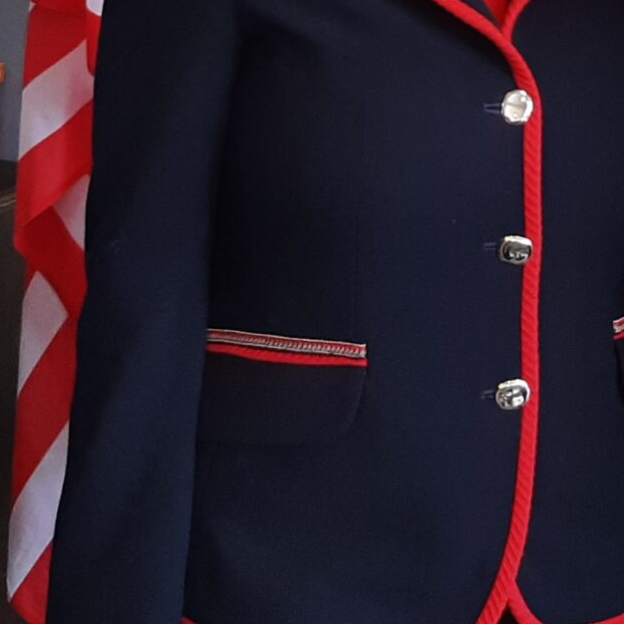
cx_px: 465
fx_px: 1917
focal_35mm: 94
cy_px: -249
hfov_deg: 18.4
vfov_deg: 17.1
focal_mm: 3.93
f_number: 1.7
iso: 50
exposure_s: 1/100
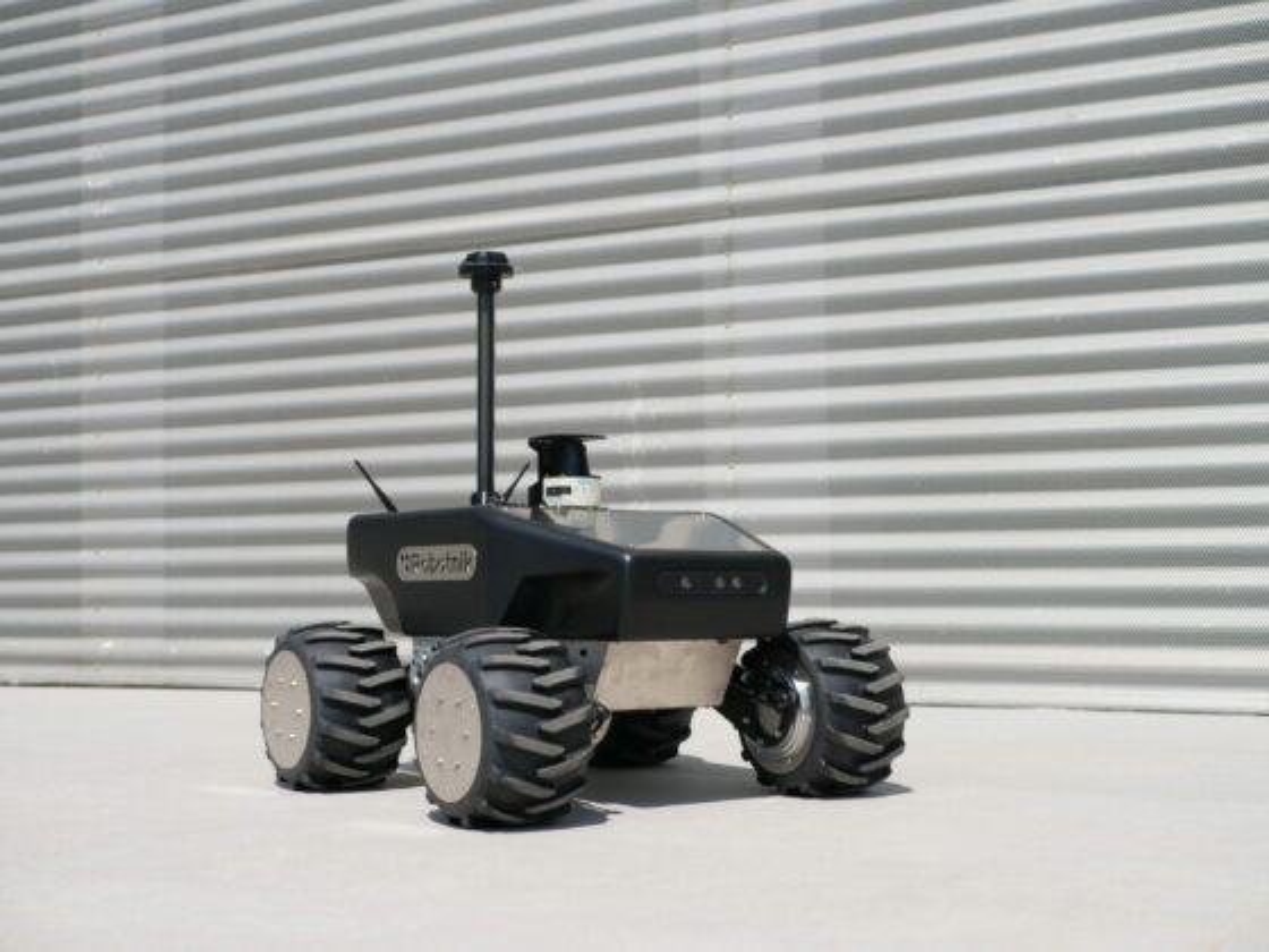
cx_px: 634
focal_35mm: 50
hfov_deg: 38.2
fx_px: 1833
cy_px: 476
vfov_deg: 29.1
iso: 200
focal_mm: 25
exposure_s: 1/4000
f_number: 2.8
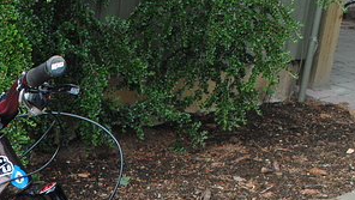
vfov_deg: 13.3
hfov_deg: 22.8
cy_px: 316
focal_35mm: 85
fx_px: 801
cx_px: -83
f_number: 5.6
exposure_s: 1/125
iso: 180
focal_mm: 20
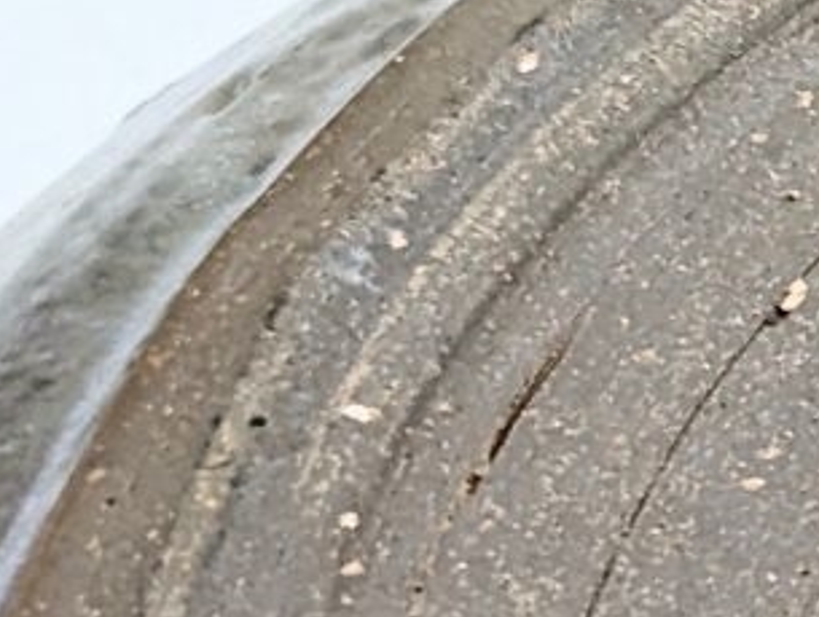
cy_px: 1006
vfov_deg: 4.6
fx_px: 7610
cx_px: 1984
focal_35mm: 321
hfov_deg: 5.9
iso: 49
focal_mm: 6.81
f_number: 1.85
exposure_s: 1/173
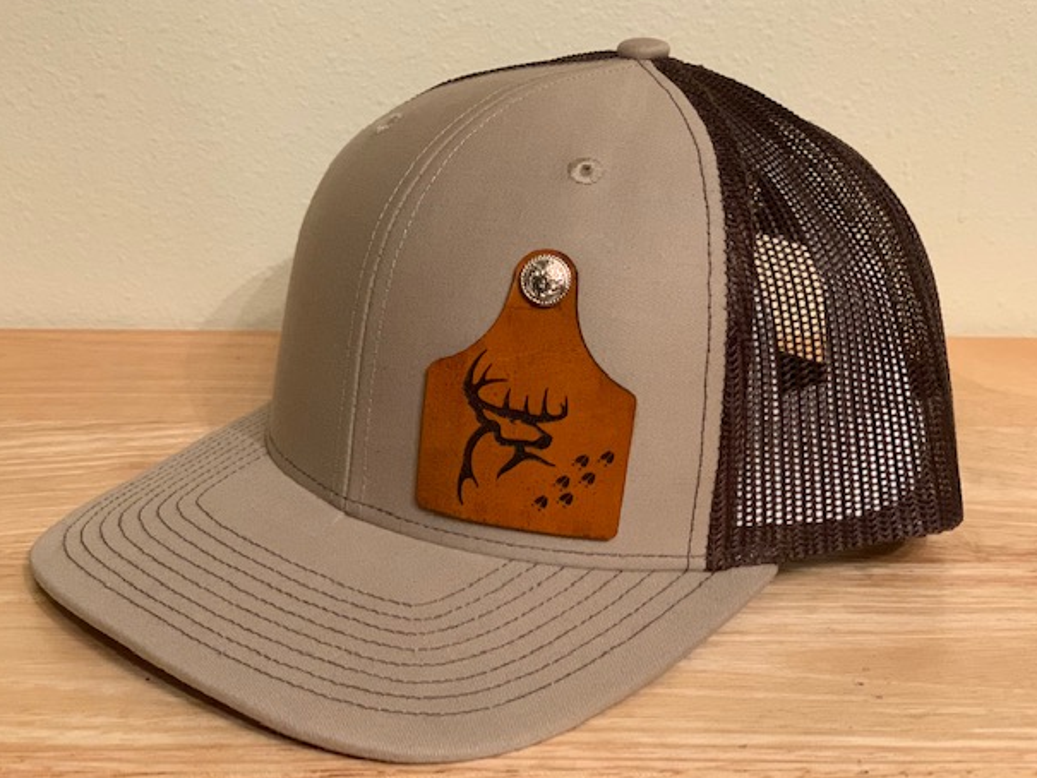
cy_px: 372
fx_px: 1648
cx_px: 501
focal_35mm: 55
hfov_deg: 34.9
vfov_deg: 26.6
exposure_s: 1/40
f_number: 2.4
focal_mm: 6
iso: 400
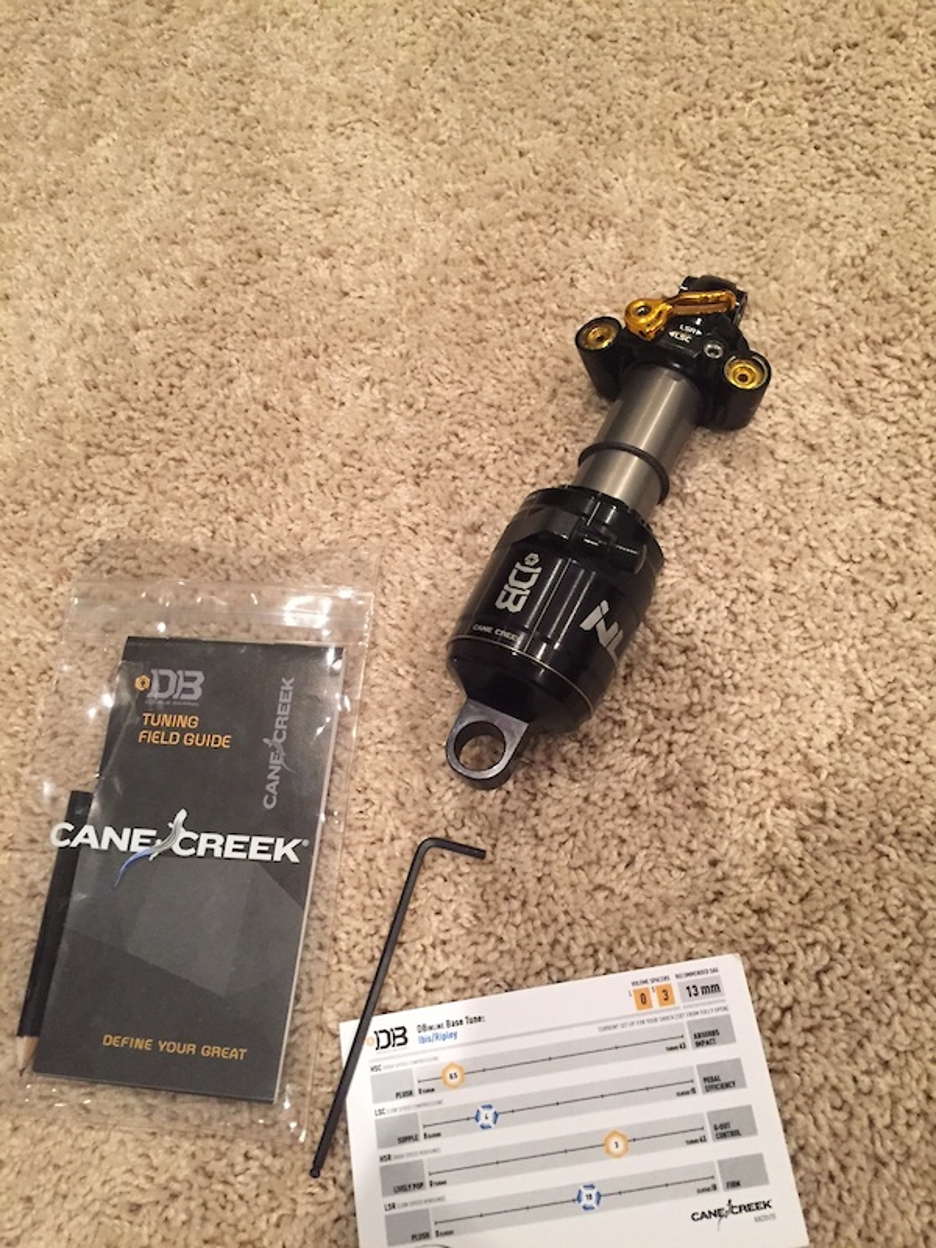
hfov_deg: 48.2
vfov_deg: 61.7
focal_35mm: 29
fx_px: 1046
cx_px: 468
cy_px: 624
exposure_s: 1/15
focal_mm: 4.15
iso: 250
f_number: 2.2
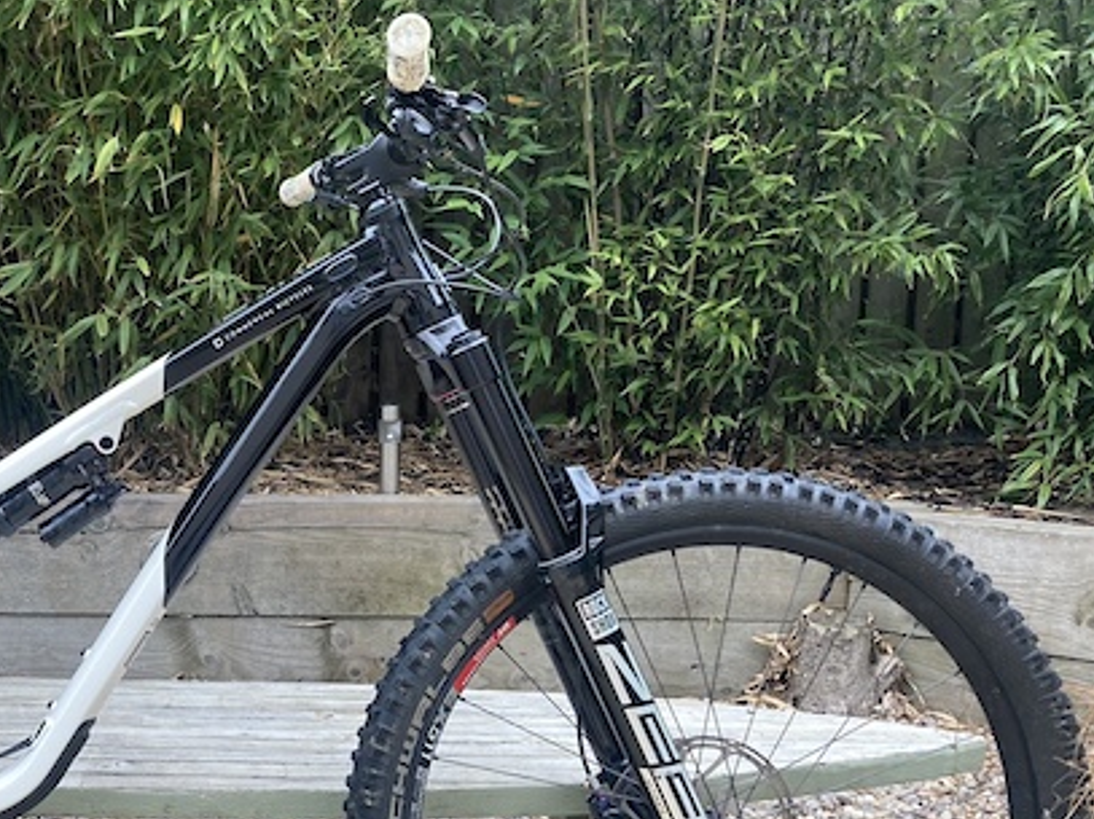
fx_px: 1738
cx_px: 142
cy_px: 575
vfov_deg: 26.3
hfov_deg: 33.4
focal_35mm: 55
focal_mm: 3.99
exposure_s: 1/260
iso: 20
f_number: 1.8
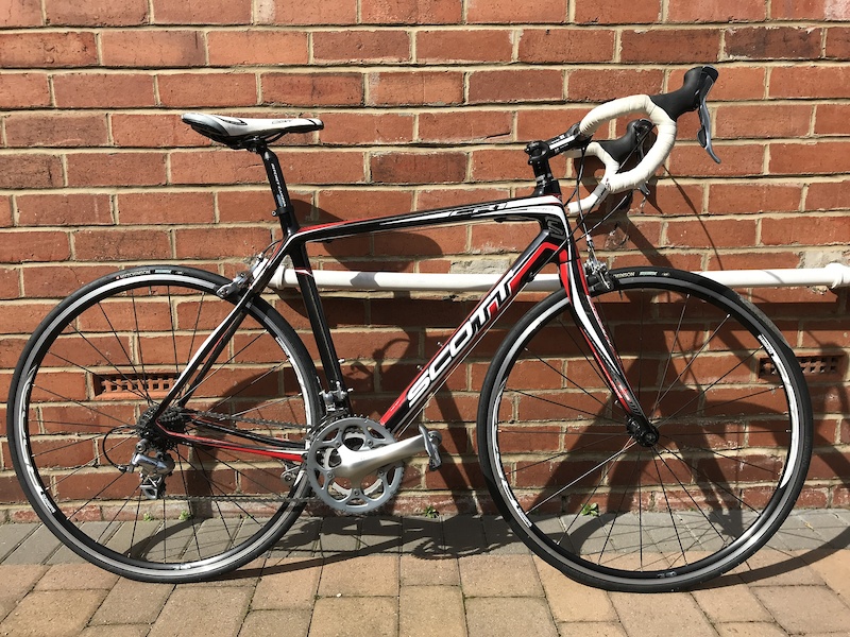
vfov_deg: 49.7
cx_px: 425
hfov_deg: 63.4
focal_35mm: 28
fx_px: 688
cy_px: 318
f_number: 1.8
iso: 20
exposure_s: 1/1570
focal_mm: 3.99
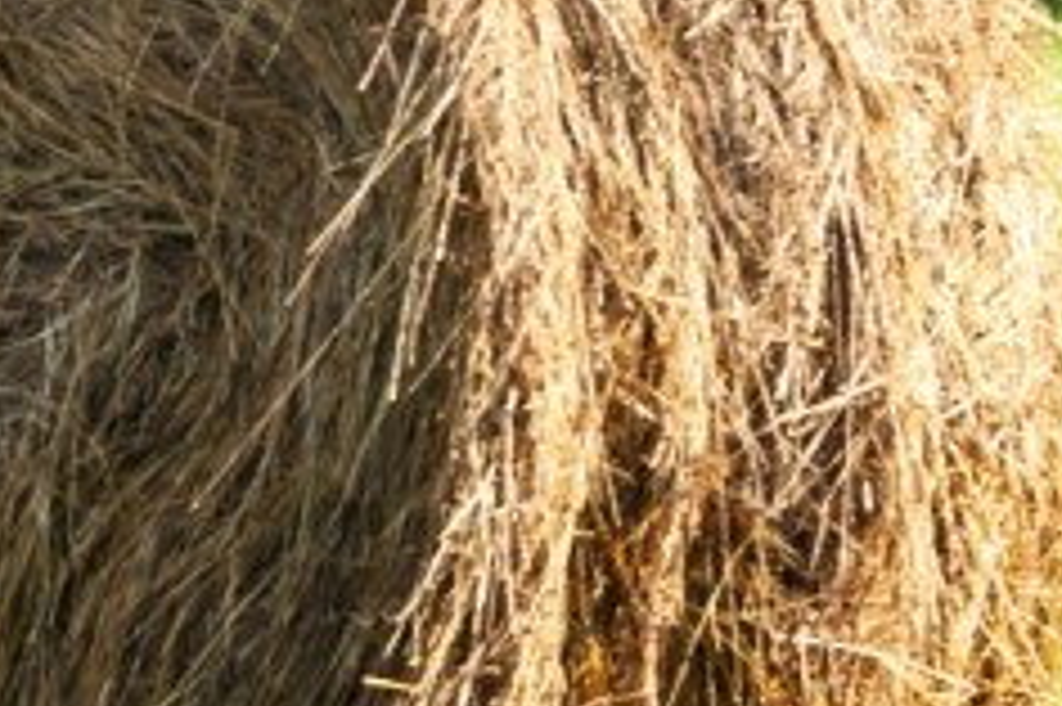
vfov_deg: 0.7
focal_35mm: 2065
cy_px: -679
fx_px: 60873
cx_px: 794
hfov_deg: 1.0
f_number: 5.6
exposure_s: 1/500
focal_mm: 300
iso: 200
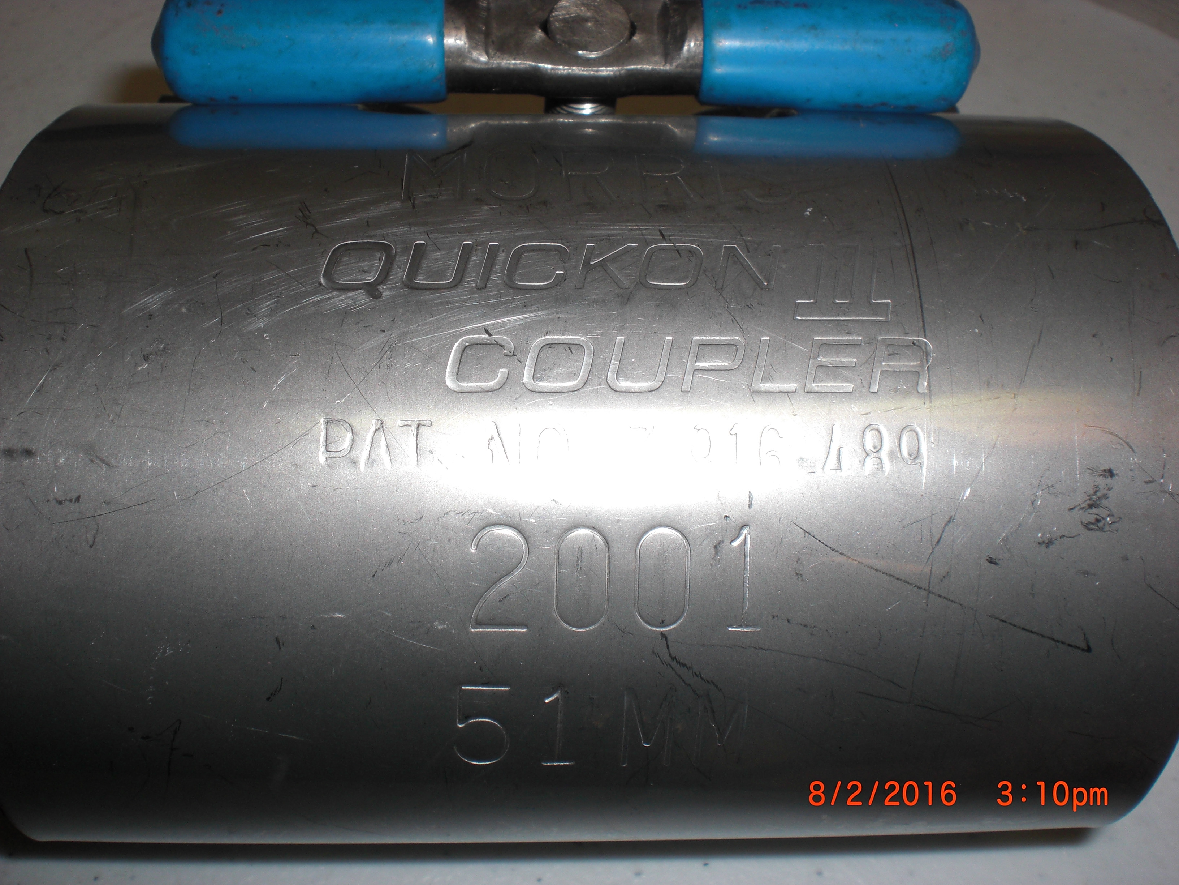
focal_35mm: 38
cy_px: 442
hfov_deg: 49.0
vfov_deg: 37.7
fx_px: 1294
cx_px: 590
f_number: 5.6
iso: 64
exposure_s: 1/60
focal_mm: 6.3
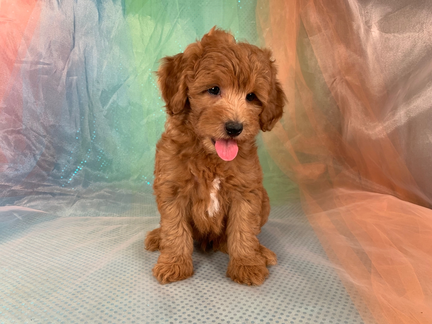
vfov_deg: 53.1
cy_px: 162
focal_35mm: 26
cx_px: 216
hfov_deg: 67.3
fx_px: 324
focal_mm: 4.25
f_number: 1.8
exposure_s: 1/60
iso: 64
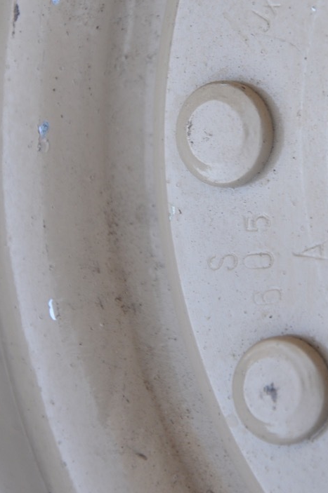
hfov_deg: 4.8
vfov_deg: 7.2
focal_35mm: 287
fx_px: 3931
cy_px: 134
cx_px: 263
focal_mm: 105
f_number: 5.6
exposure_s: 1/60
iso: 400
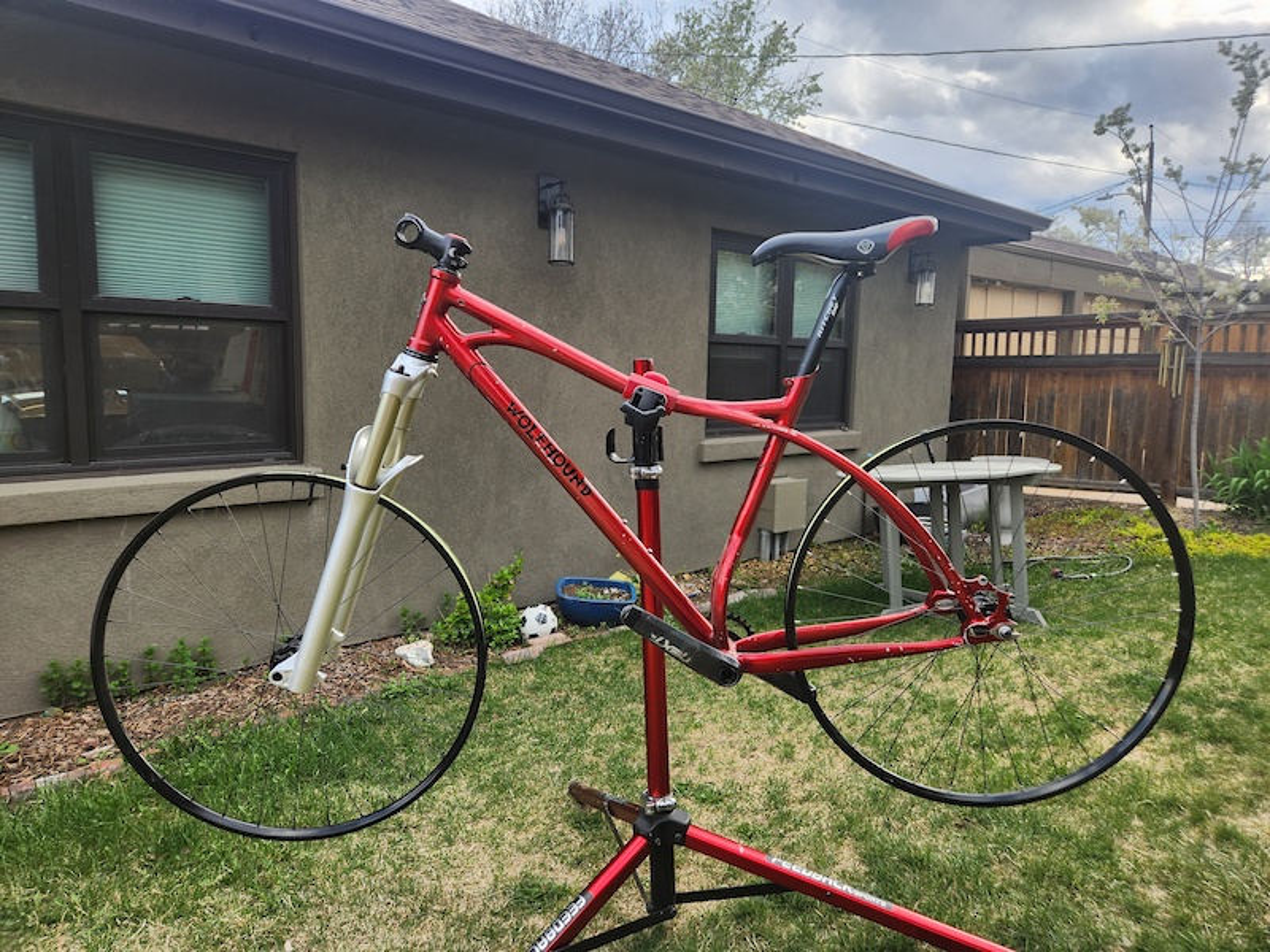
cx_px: 635
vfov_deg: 58.9
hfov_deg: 73.9
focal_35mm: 23
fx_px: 844
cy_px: 476
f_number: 1.8
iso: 25
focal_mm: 5.4
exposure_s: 1/180
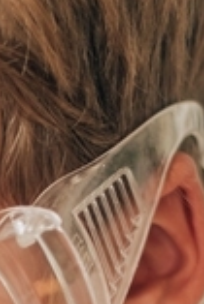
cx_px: -218
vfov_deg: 4.9
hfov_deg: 3.2
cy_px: 419
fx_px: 3579
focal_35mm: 422
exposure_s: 1/400
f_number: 2.2
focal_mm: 50
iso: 100
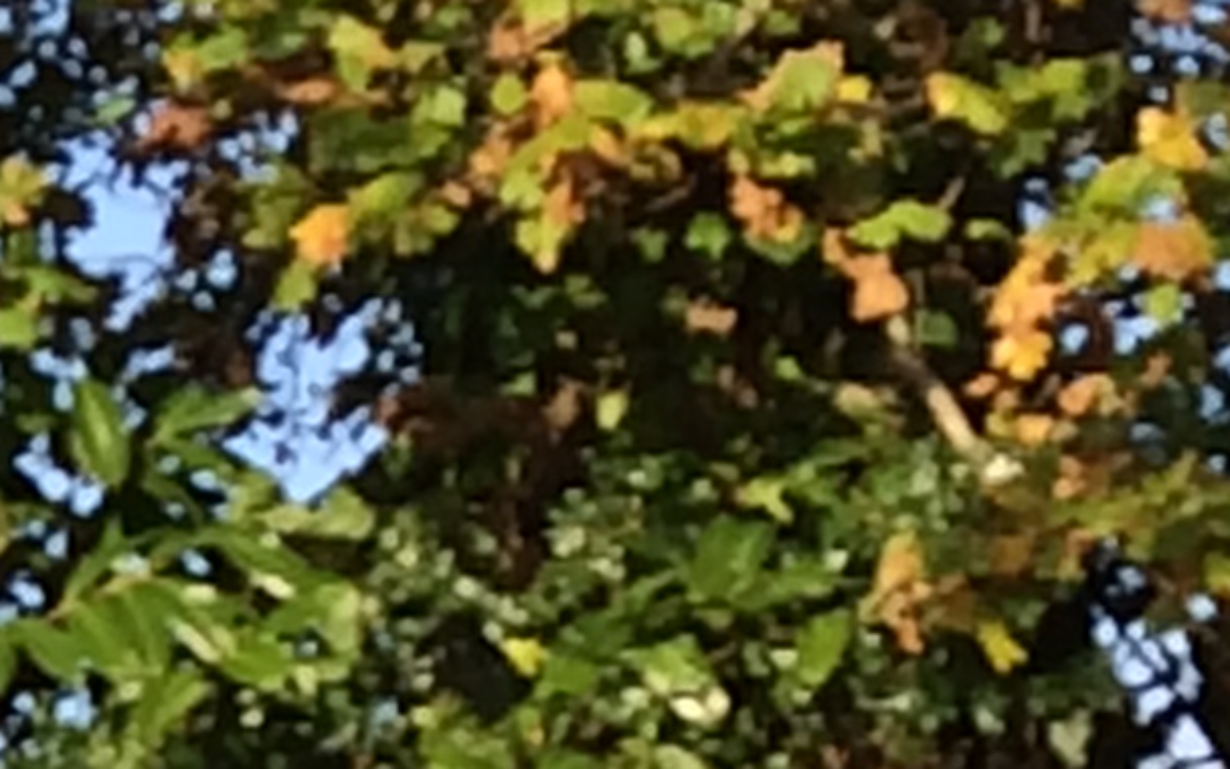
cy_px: 2303
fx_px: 5531
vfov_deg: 7.1
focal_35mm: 165
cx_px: -1131
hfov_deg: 11.6
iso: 32
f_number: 2.2
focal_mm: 4.15
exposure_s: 1/951
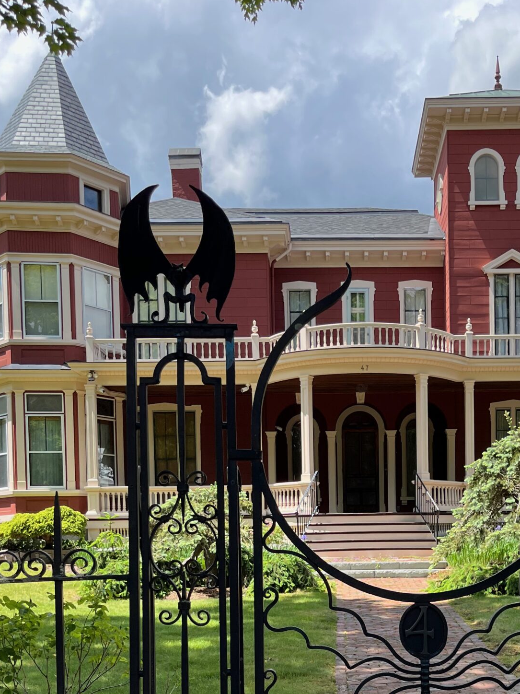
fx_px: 921
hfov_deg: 31.1
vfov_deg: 39.2
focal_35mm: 46
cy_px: 579
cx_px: 370
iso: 50
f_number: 1.6
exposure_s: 1/1225
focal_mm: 5.1
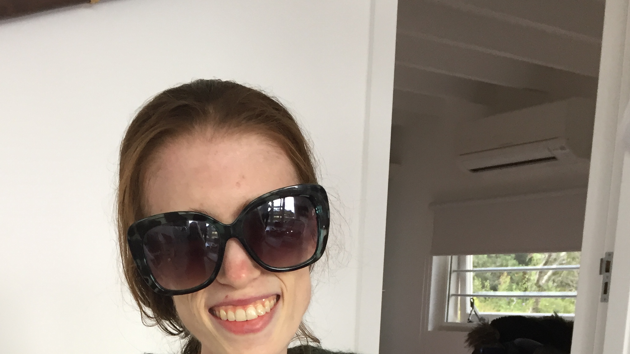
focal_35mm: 52
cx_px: 255
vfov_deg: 20.6
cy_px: 486
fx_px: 869
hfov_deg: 39.7
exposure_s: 1/33
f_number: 2.2
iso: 40
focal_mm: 4.15
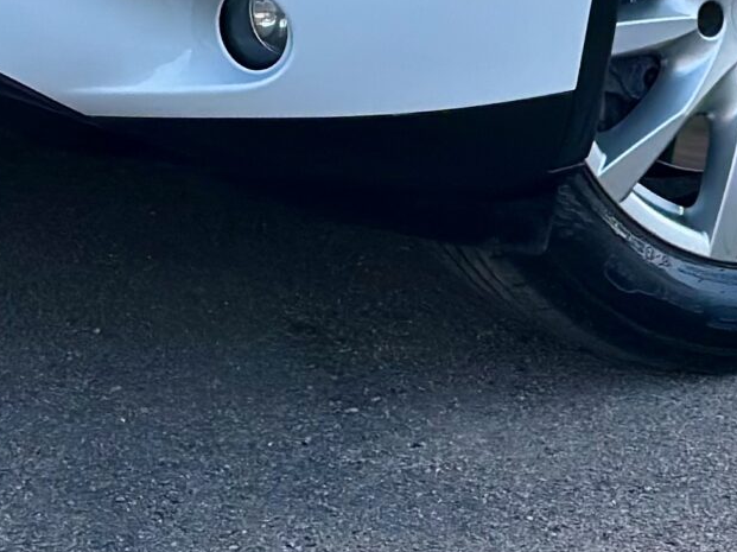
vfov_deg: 7.3
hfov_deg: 10.0
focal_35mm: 198
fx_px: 4213
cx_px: 476
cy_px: -404
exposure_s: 1/864
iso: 80
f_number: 1.78
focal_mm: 6.86
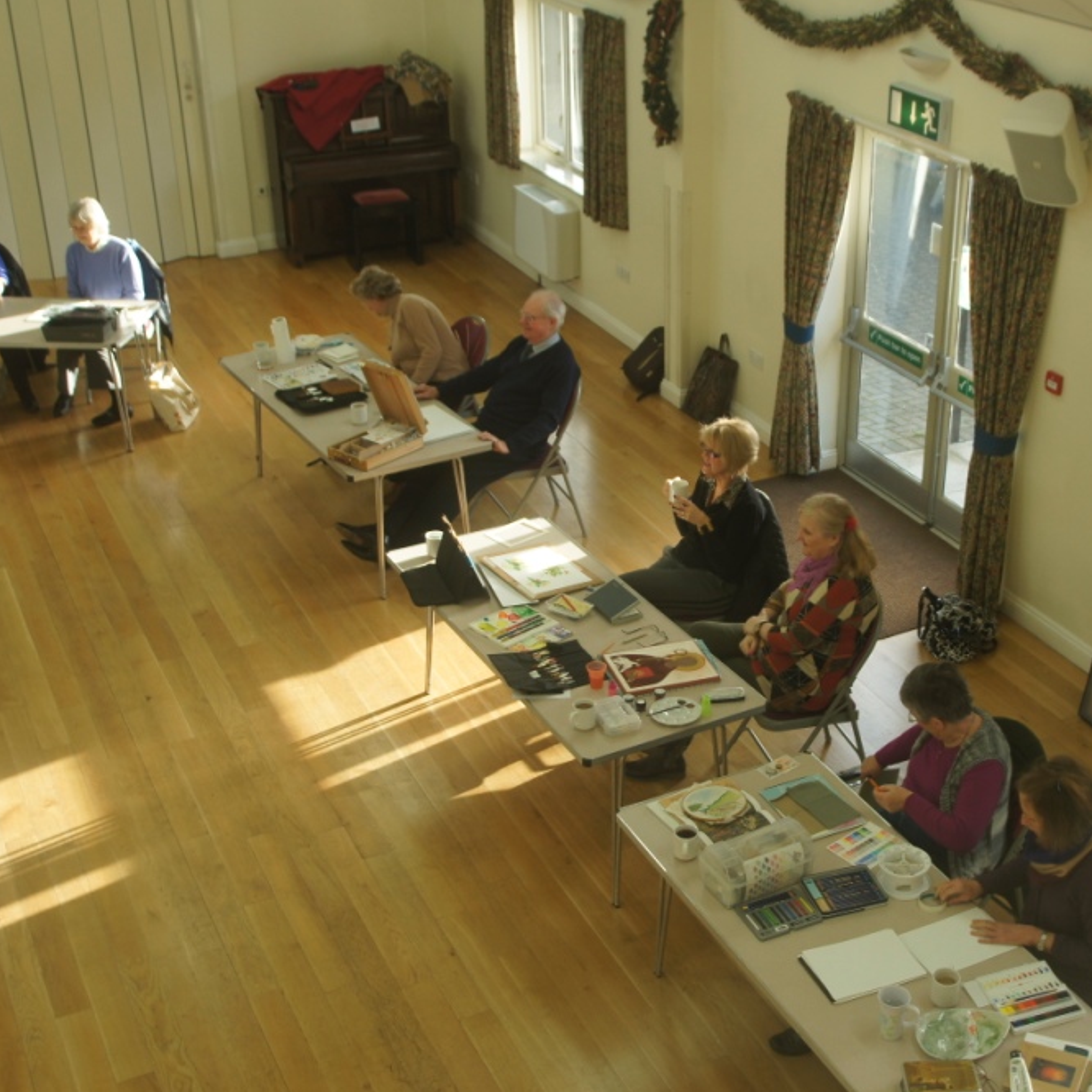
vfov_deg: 36.1
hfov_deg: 35.7
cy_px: 556
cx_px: 721
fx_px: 1677
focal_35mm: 47
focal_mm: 24
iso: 200
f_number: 5
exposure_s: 1/50
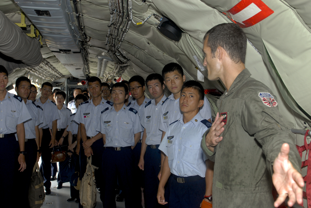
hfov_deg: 46.3
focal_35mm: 42
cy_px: 104
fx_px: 363
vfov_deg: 32.0
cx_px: 156
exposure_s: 1/25
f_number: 5.6
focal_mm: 28
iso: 400
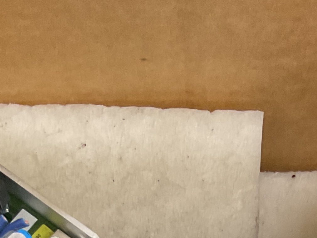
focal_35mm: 115
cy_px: 553
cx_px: 194
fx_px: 1053
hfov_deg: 17.1
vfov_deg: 11.0
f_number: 1.8
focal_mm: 3
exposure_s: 1/50
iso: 250
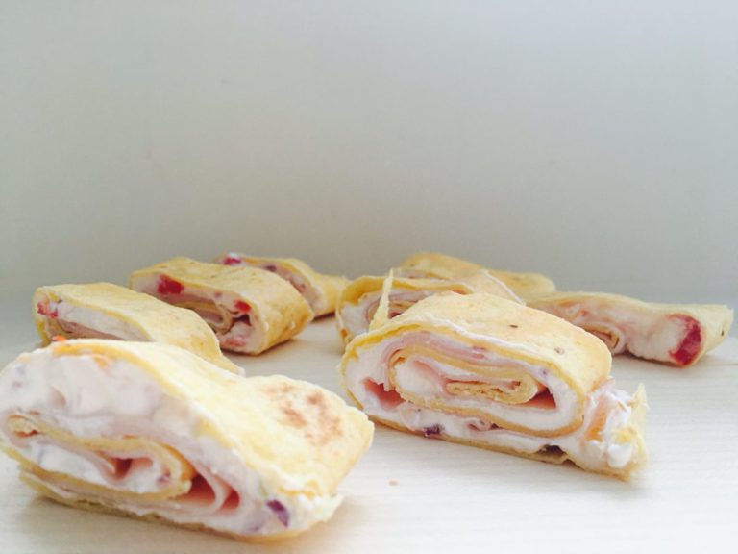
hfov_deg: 61.7
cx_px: 369
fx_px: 618
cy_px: 277
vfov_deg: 48.2
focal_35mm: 29
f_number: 2.2
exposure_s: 1/33
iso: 50
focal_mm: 4.15
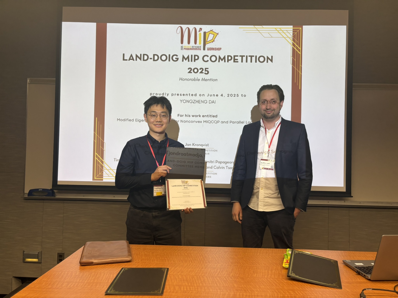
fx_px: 299
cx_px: 199
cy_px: 149
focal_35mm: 26
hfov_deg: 67.3
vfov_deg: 53.1
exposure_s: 1/120
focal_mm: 5.96
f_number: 1.6
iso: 100
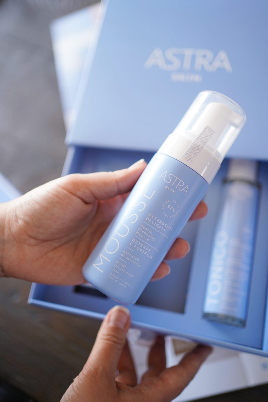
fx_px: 391
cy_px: 201
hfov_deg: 37.9
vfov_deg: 54.4
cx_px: 134
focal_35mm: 35
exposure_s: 1/400
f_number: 1.8
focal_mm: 35
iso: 500
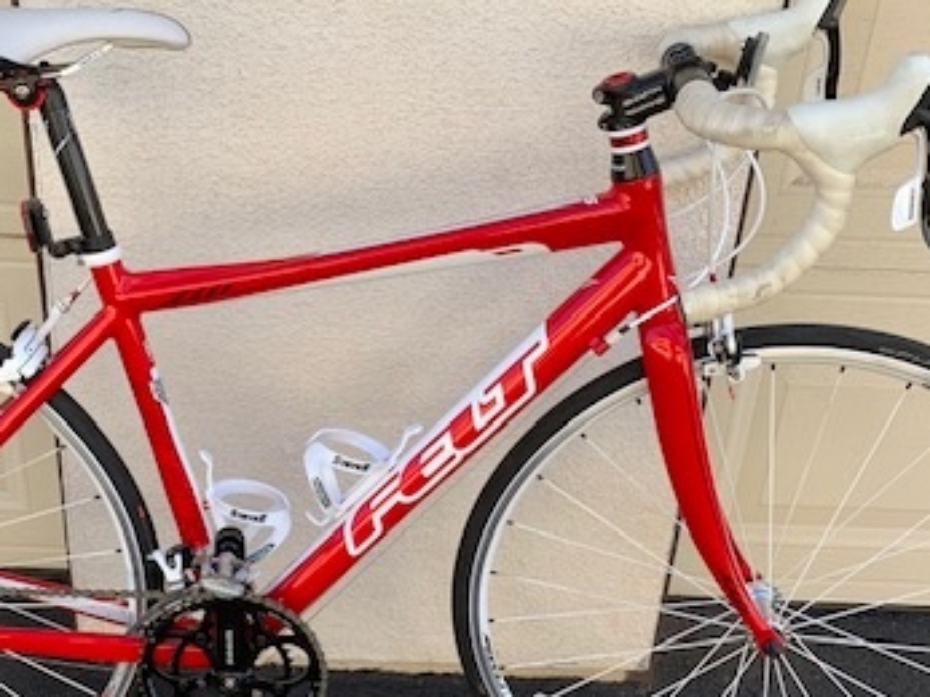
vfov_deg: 29.7
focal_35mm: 48
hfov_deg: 39.4
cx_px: 348
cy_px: 533
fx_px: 1289
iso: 25
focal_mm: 4.25
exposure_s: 1/476
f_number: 1.8
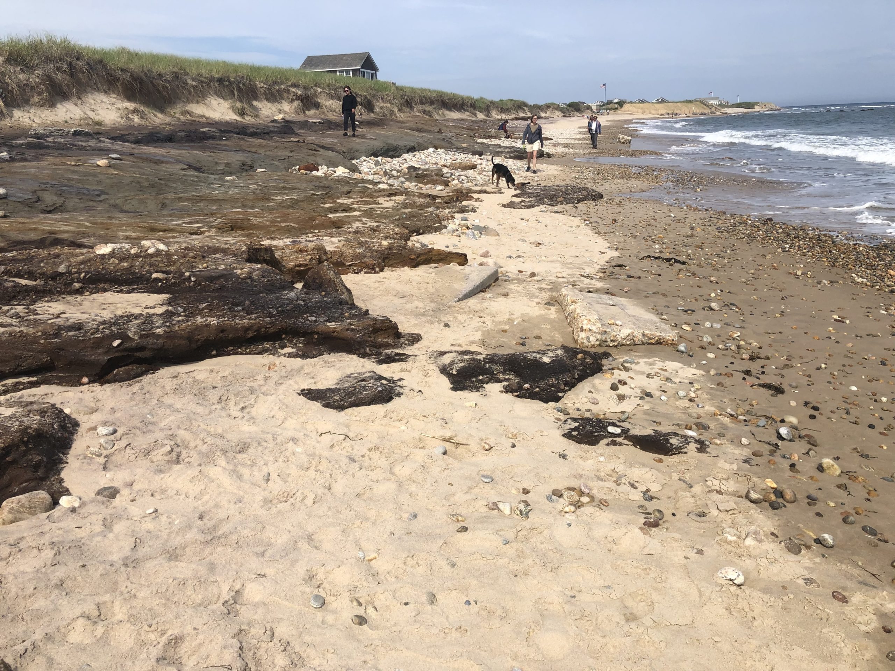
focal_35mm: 28
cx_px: 448
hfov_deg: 63.4
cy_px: 336
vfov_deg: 49.7
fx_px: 724
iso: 25
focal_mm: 4
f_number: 1.8
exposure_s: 1/3247
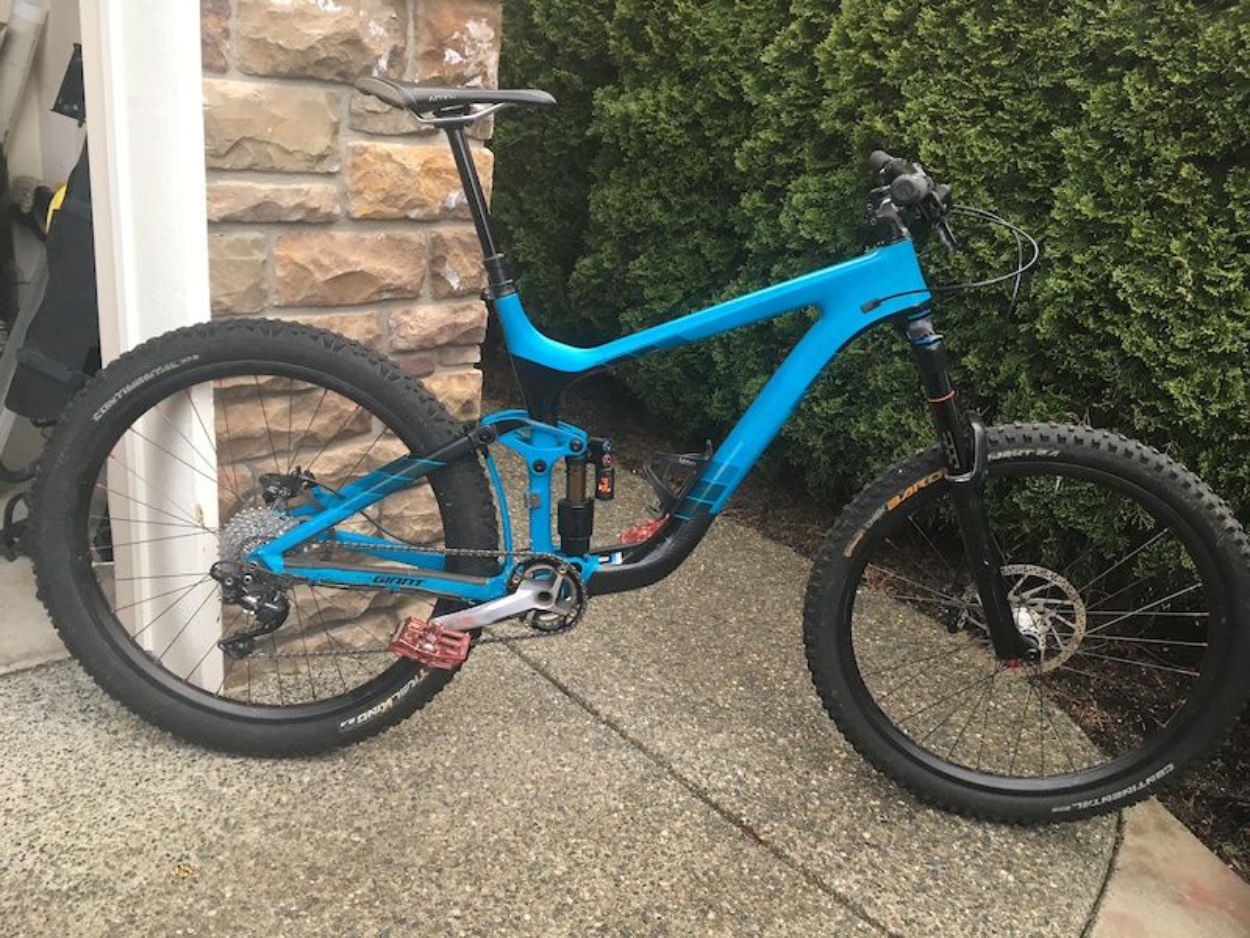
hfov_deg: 61.7
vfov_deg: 48.2
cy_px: 469
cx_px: 625
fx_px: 1047
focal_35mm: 29
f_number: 2.2
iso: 32
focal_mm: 4.15
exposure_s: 1/30
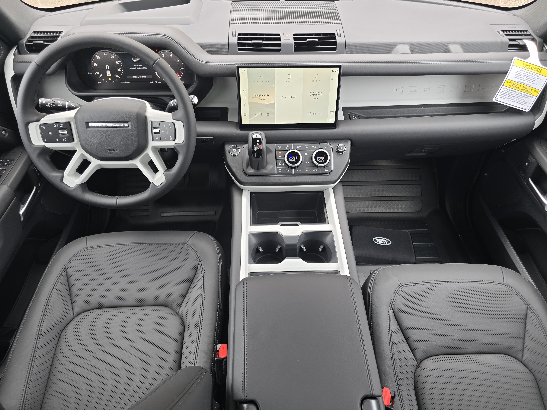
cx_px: 274
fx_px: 363
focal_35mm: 23
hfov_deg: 73.9
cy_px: 205
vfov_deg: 58.9
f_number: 1.7
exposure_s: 1/64.9
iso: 25
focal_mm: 6.3
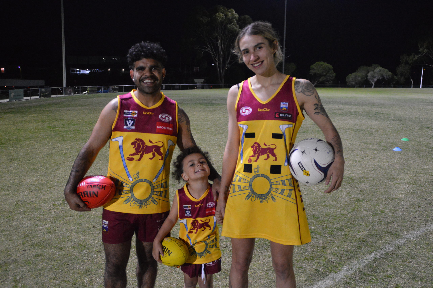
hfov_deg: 51.3
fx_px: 451
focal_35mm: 38
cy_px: 144
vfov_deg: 35.4
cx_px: 216
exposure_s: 1/80
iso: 3200
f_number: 3.8
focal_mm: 25
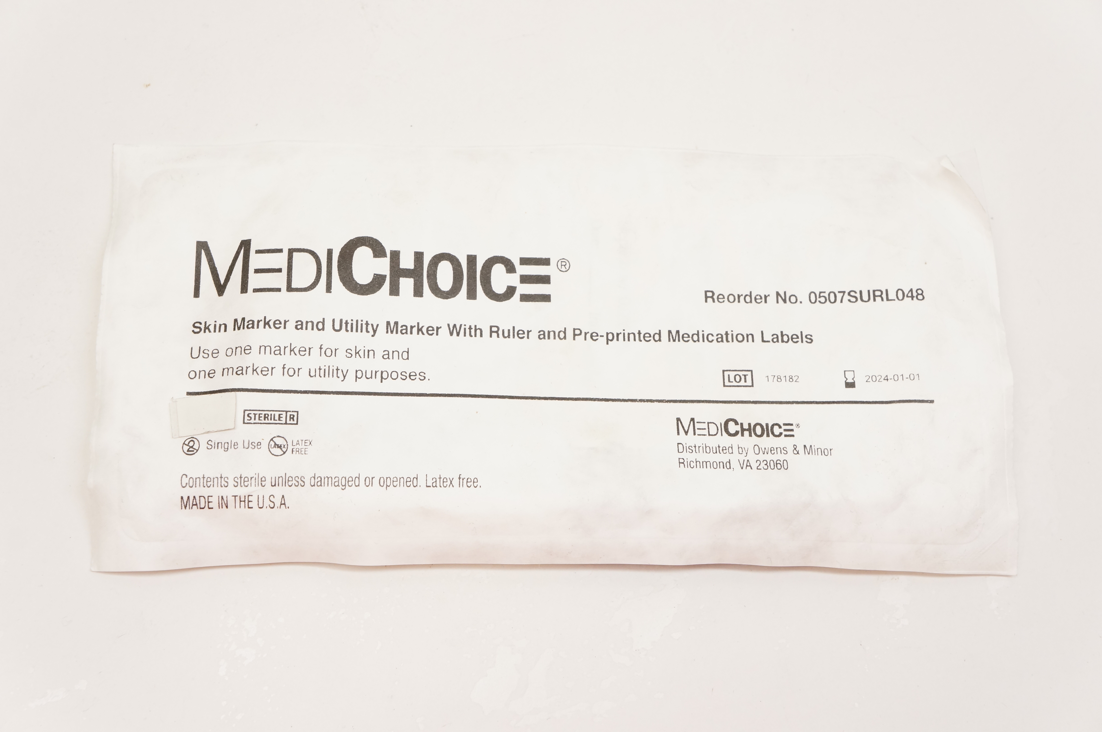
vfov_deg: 25.0
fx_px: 1651
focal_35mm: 54
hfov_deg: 36.9
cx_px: 551
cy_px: 366
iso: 800
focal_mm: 36
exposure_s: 1/100
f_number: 7.1
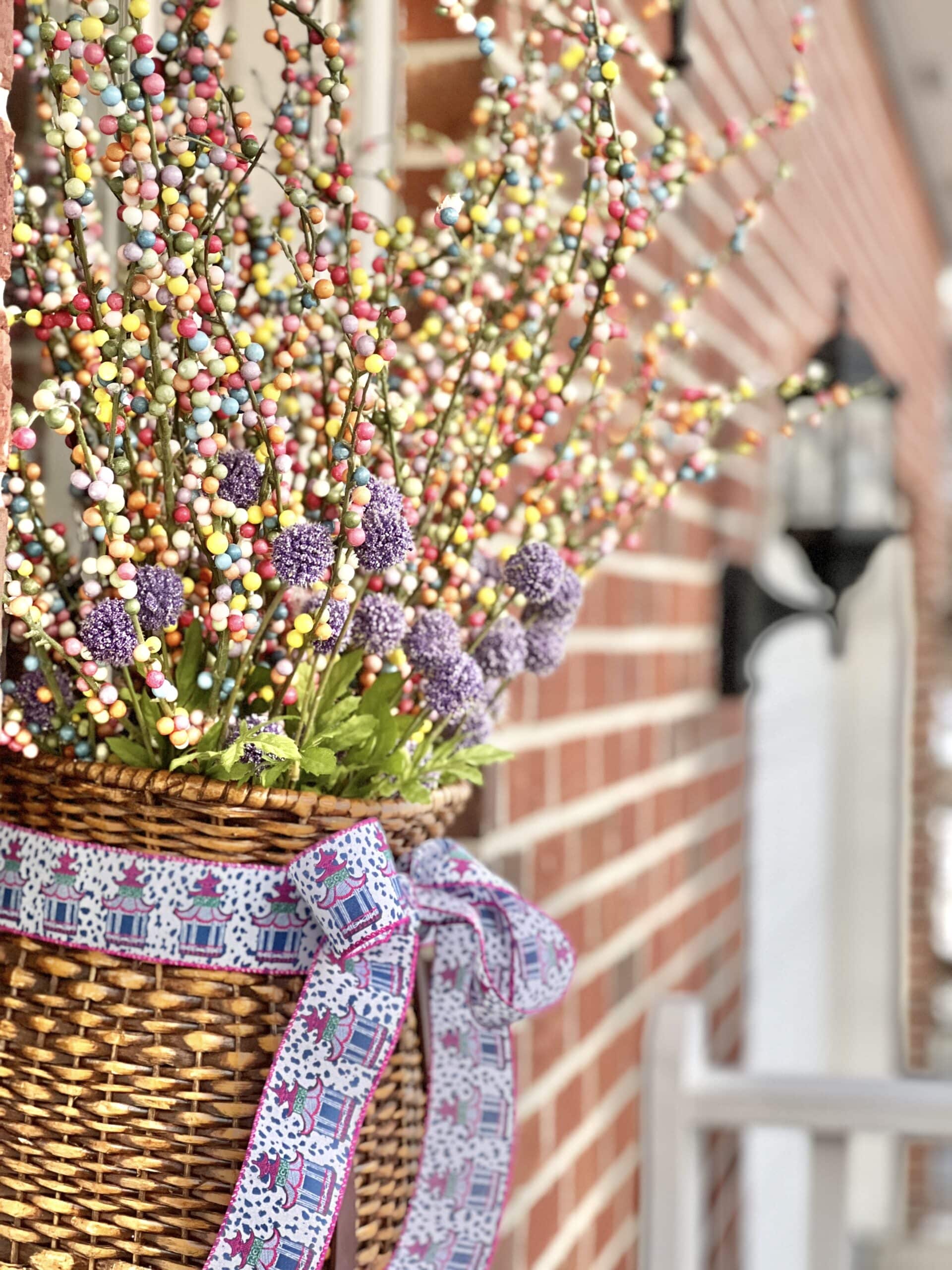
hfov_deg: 19.1
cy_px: 635
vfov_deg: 25.3
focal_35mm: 77
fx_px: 2824
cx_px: 476
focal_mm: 9
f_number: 2.8
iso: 200
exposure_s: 1/121
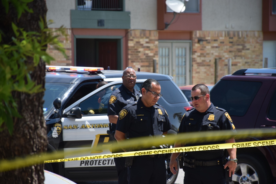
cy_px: 92
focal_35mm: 210
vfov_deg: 6.5
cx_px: 138
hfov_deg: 9.8
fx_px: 1610
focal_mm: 140
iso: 500
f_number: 5.6
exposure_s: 1/1000
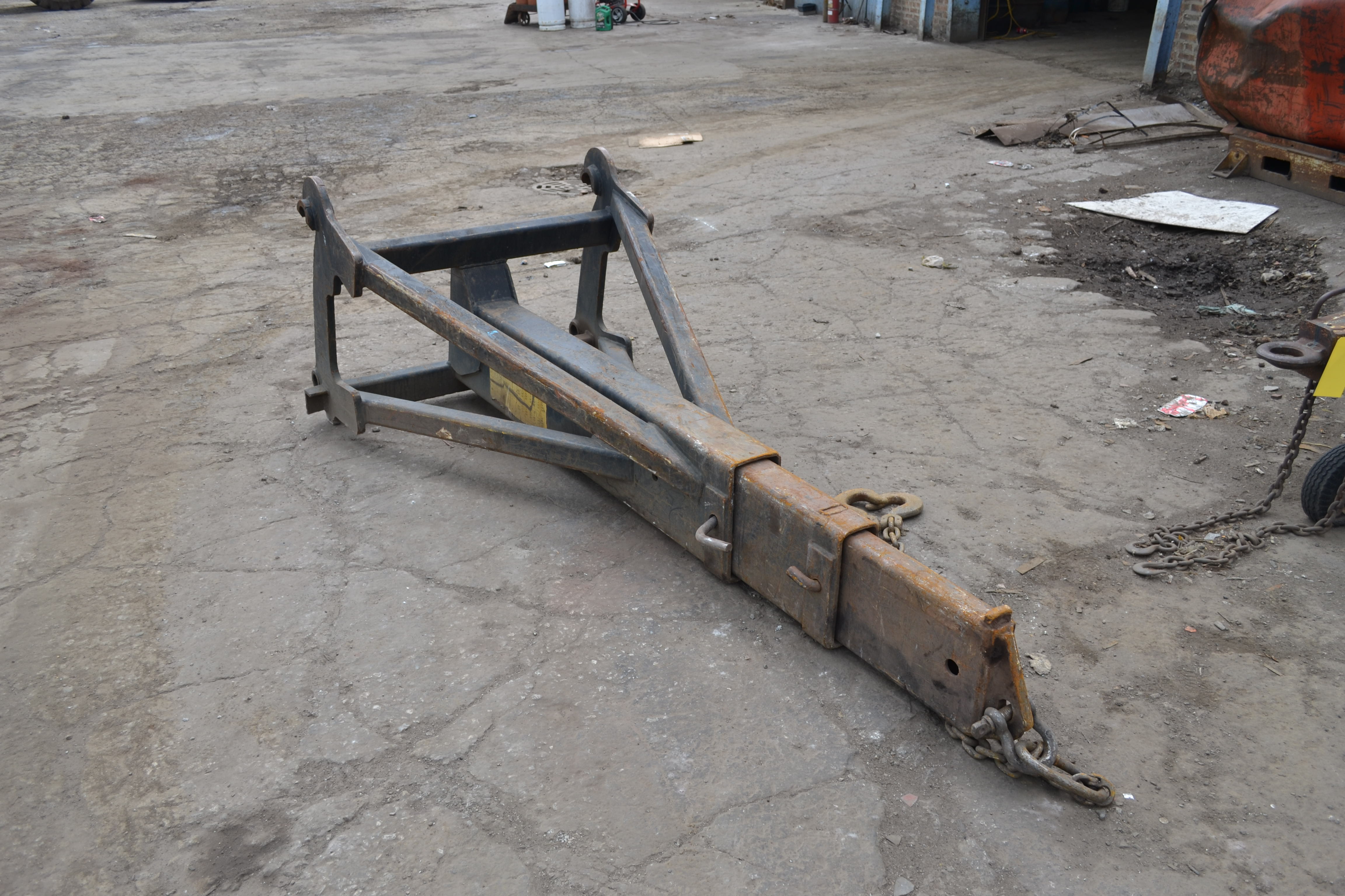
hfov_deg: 61.9
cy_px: 448
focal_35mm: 30
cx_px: 672
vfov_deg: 43.6
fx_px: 1121
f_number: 5.6
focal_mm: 20
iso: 100
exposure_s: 1/125
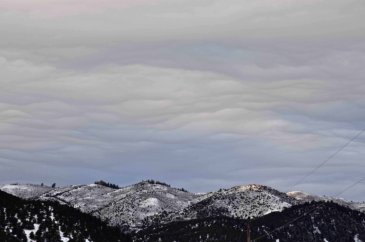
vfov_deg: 8.7
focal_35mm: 158
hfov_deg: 13.1
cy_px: 121
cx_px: 182
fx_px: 1595
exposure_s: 1/40
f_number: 18
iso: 250
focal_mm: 105
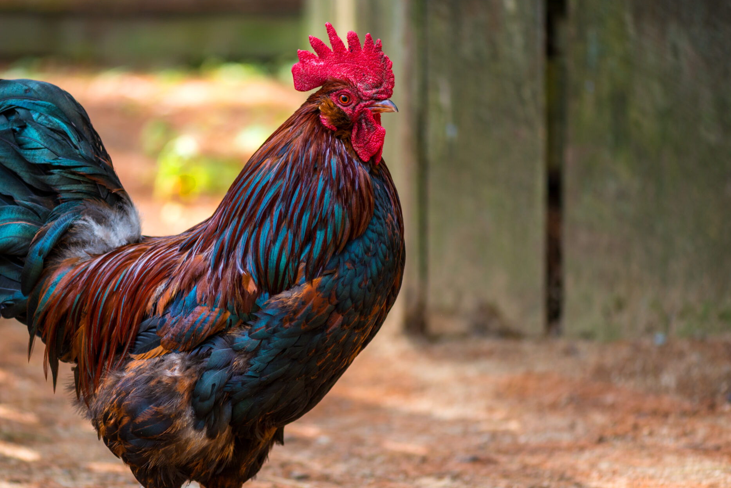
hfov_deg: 14.2
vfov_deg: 9.5
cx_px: 232
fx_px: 2925
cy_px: 282
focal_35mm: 144
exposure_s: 1/160
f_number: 2.8
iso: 200
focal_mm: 105
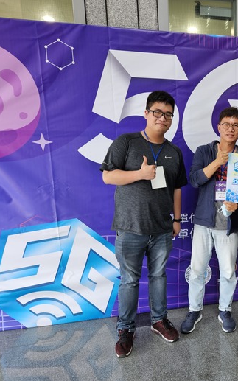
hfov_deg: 35.1
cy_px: 192
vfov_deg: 58.1
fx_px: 343
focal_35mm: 33
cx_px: 231
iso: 125
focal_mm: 5.4
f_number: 1.8
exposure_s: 1/120
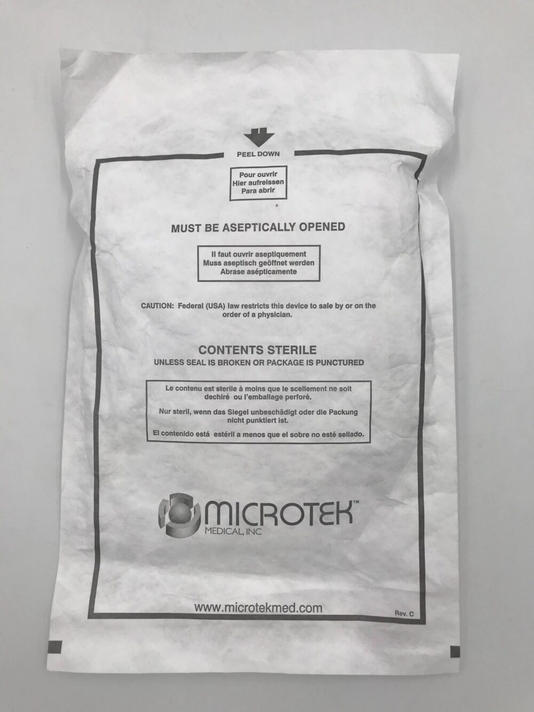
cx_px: 267
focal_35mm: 28
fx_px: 576
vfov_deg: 63.4
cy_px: 356
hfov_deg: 49.8
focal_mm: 3.99
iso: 20
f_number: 1.8
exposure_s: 1/227
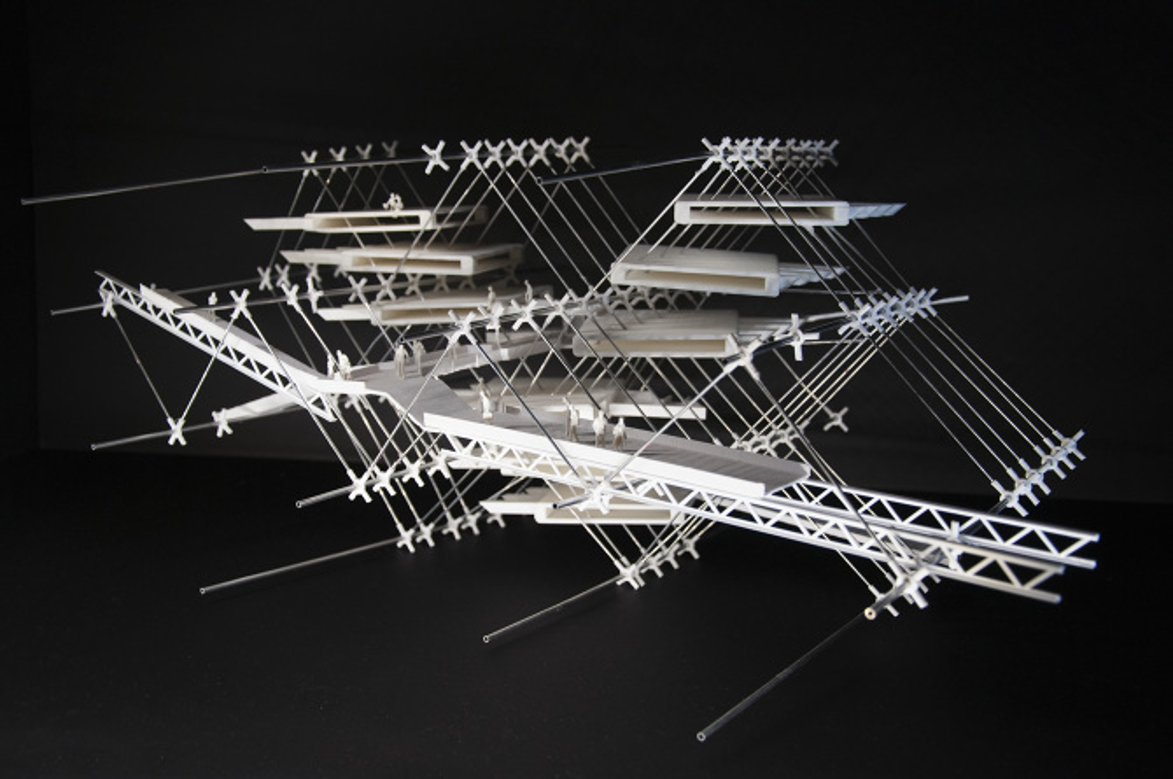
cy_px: 390
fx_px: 1220
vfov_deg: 35.4
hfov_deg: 51.3
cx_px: 586
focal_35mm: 38
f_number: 4
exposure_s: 1/30
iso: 1000
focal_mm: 25
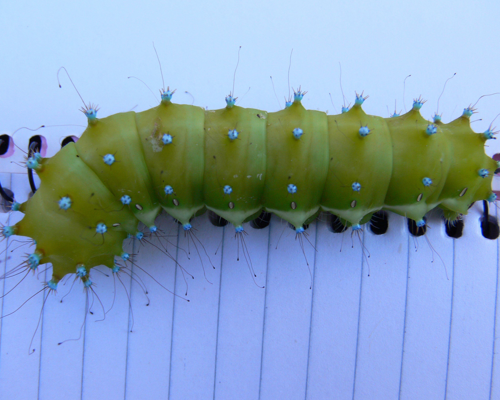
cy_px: 198
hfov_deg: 49.1
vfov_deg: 40.1
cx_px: 250
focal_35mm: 37
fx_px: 548
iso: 80
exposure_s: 1/100
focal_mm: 7.4
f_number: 4.5
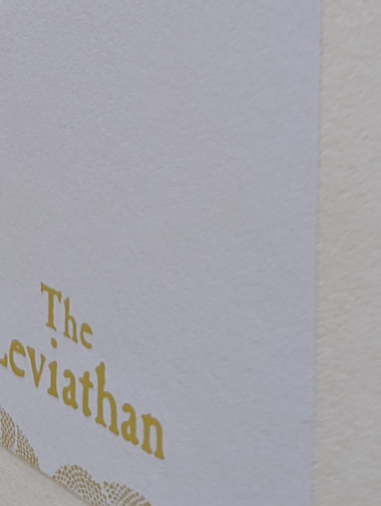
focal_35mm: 101
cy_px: -315
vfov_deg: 17.0
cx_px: -93
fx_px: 1479
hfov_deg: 14.2
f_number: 1.85
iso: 71
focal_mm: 6.81
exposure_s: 1/23.8
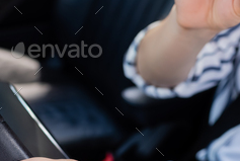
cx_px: 206
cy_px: 98
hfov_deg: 22.9
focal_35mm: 87
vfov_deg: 15.8
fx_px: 581
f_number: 3.5
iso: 250
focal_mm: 35
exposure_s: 1/400
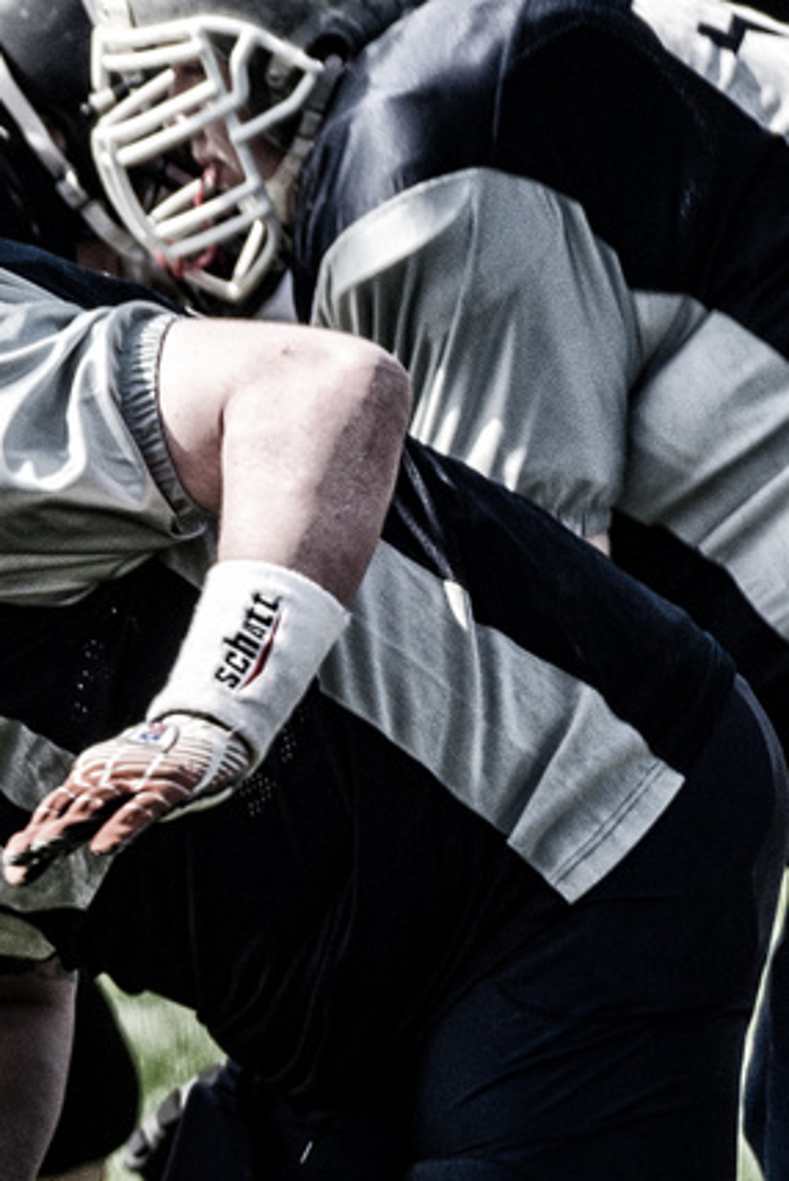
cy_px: 1026
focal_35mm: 912
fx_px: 29931
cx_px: -890
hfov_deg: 1.5
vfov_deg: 2.3
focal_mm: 160
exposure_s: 1/1600
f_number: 6.3
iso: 400
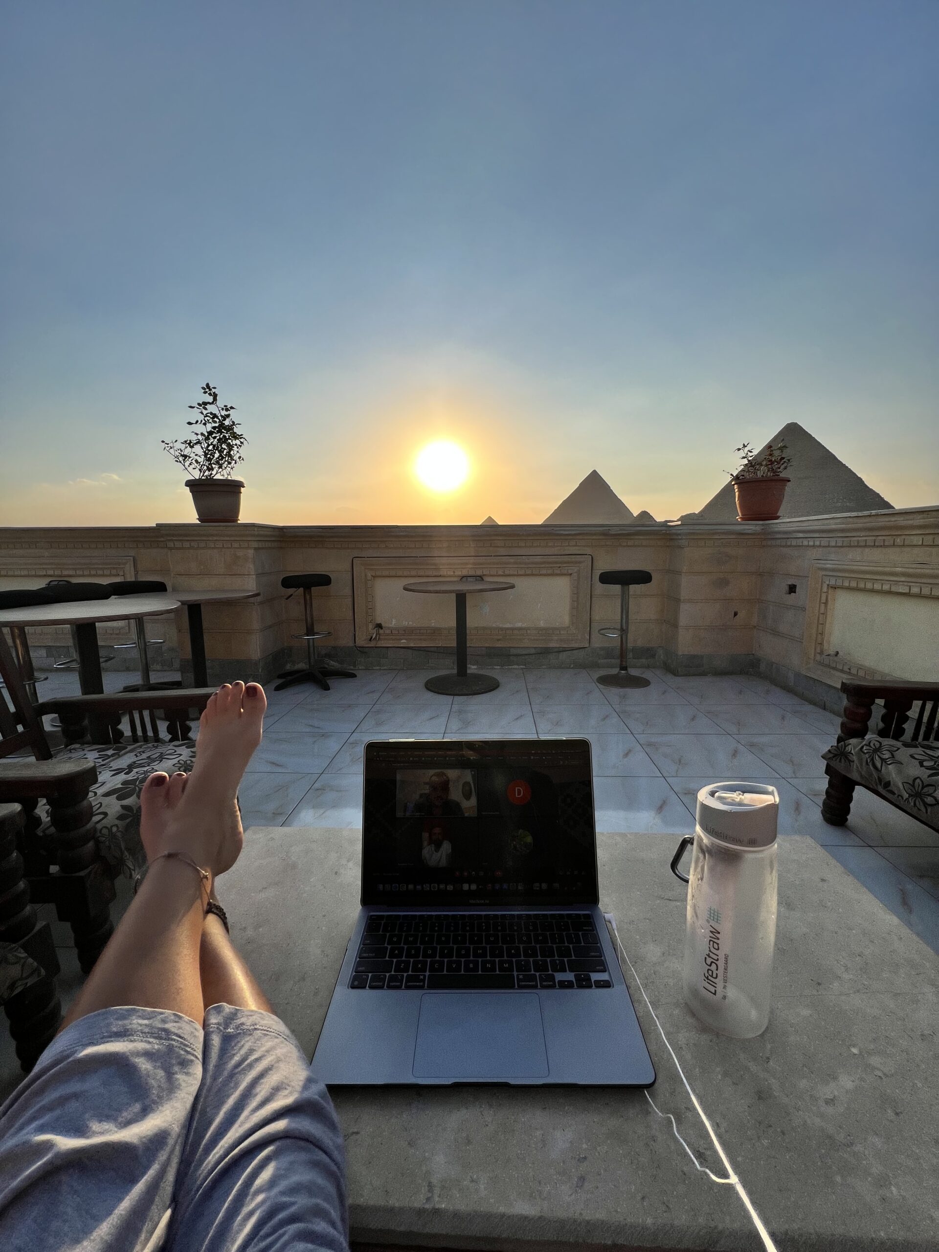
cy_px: 626
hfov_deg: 89.9
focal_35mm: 13
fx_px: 470
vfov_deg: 106.2
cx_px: 470
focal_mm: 1.57
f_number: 1.8
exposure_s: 1/3311
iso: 40
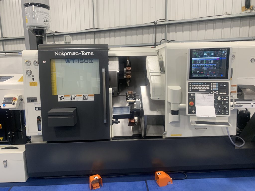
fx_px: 192
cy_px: 96
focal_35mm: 26
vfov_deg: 53.1
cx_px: 128
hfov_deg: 67.3
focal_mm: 4.25
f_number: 1.8
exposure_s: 1/68
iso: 100
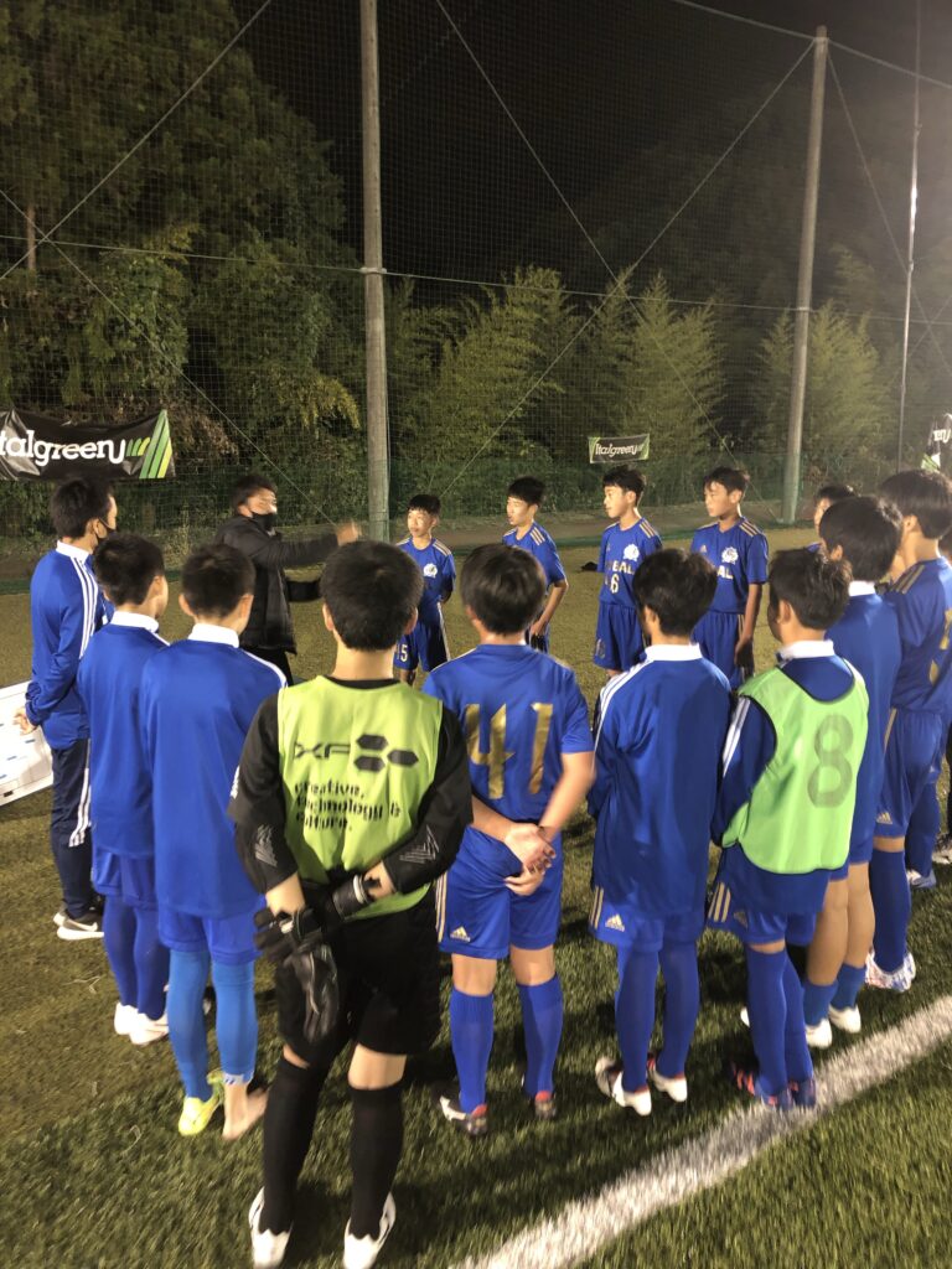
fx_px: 1027
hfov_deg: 49.7
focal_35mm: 28
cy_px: 634
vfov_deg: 63.4
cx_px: 476
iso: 100
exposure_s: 1/4
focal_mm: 4
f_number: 1.8
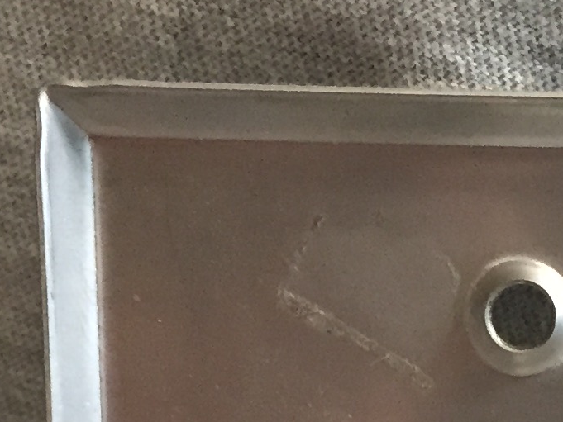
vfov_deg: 9.8
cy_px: 908
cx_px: 604
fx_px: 2261
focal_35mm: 139
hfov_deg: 13.9
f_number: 2.2
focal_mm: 4.15
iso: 250
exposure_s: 1/20
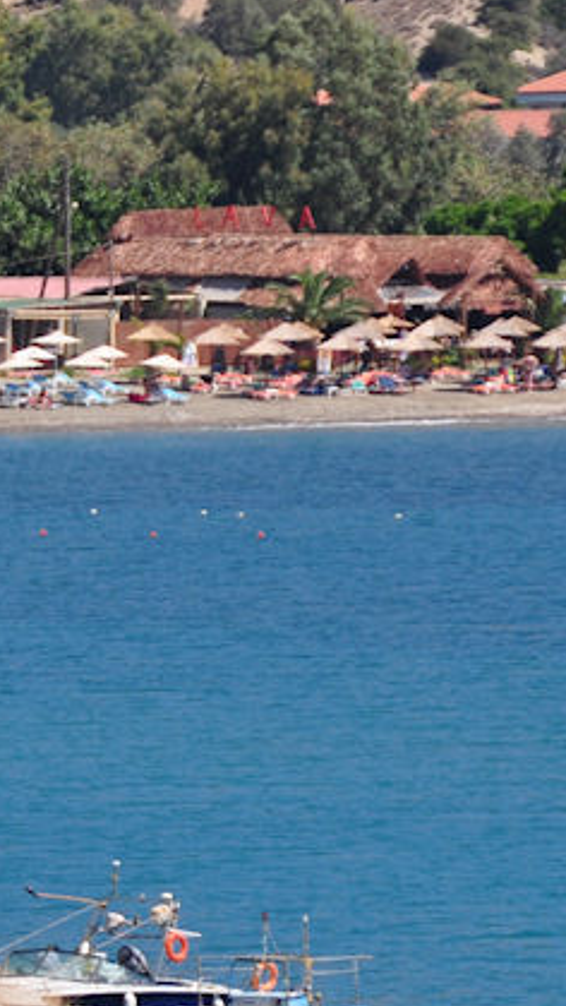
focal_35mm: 458
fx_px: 12208
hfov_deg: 2.6
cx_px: -604
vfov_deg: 4.7
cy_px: 794
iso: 200
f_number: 9
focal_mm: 102
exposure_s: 1/640
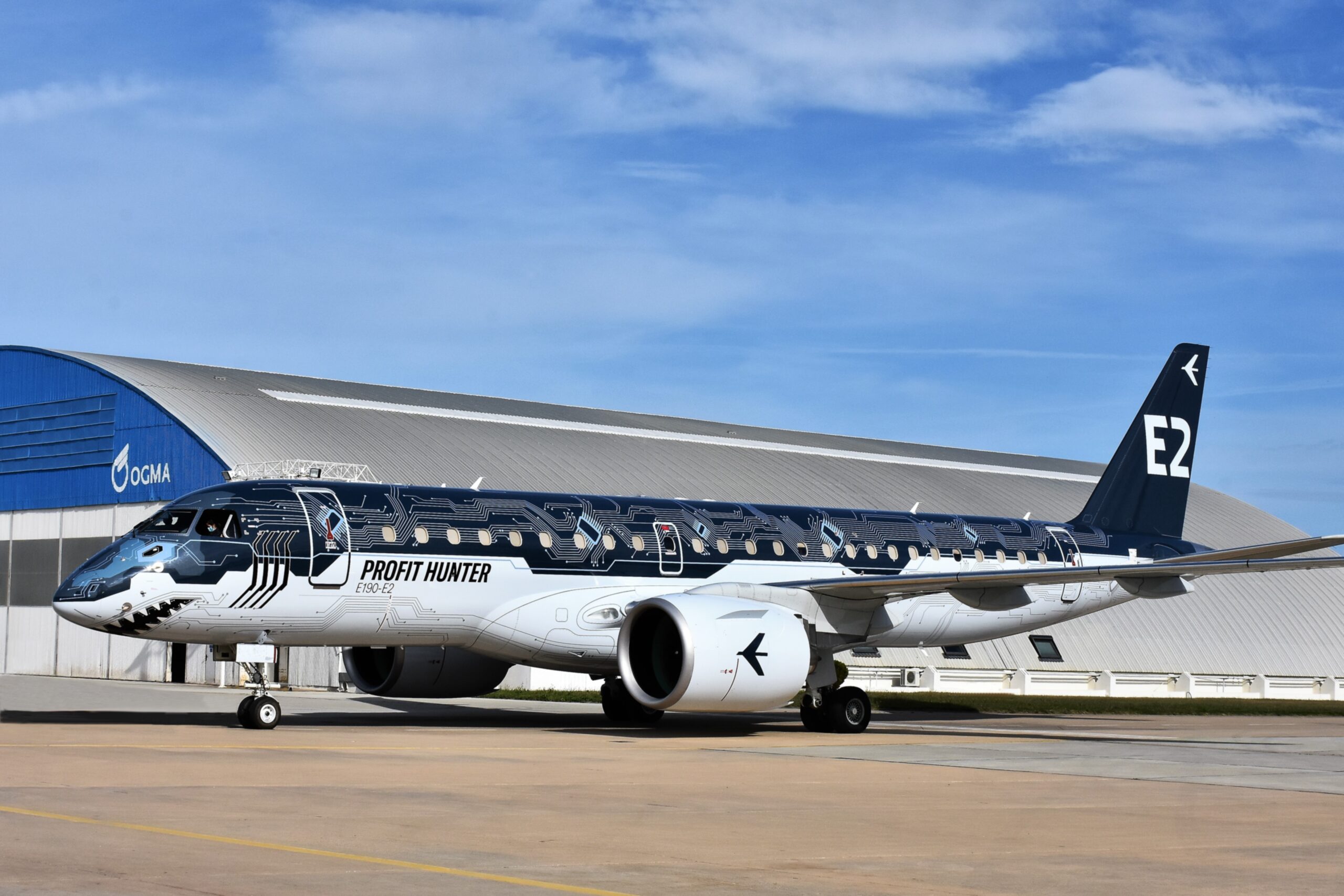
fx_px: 2128
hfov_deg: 35.1
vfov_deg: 23.8
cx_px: 672
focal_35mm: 57
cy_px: 448
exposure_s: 1/1600
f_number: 13
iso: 500
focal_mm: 38
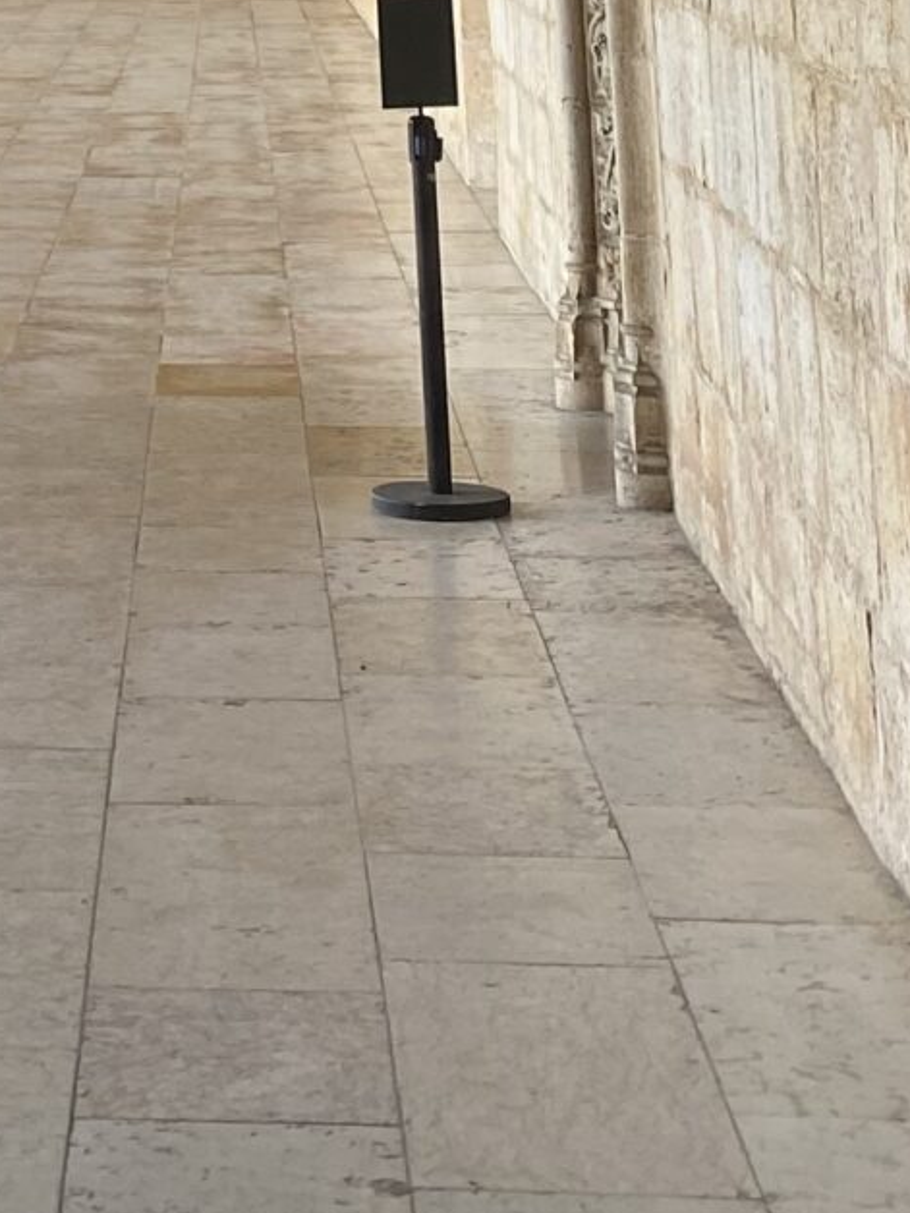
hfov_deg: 13.6
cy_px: -1184
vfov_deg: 15.2
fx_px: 3715
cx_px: -197
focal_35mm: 106
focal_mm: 4.25
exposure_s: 1/121
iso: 50
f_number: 1.8
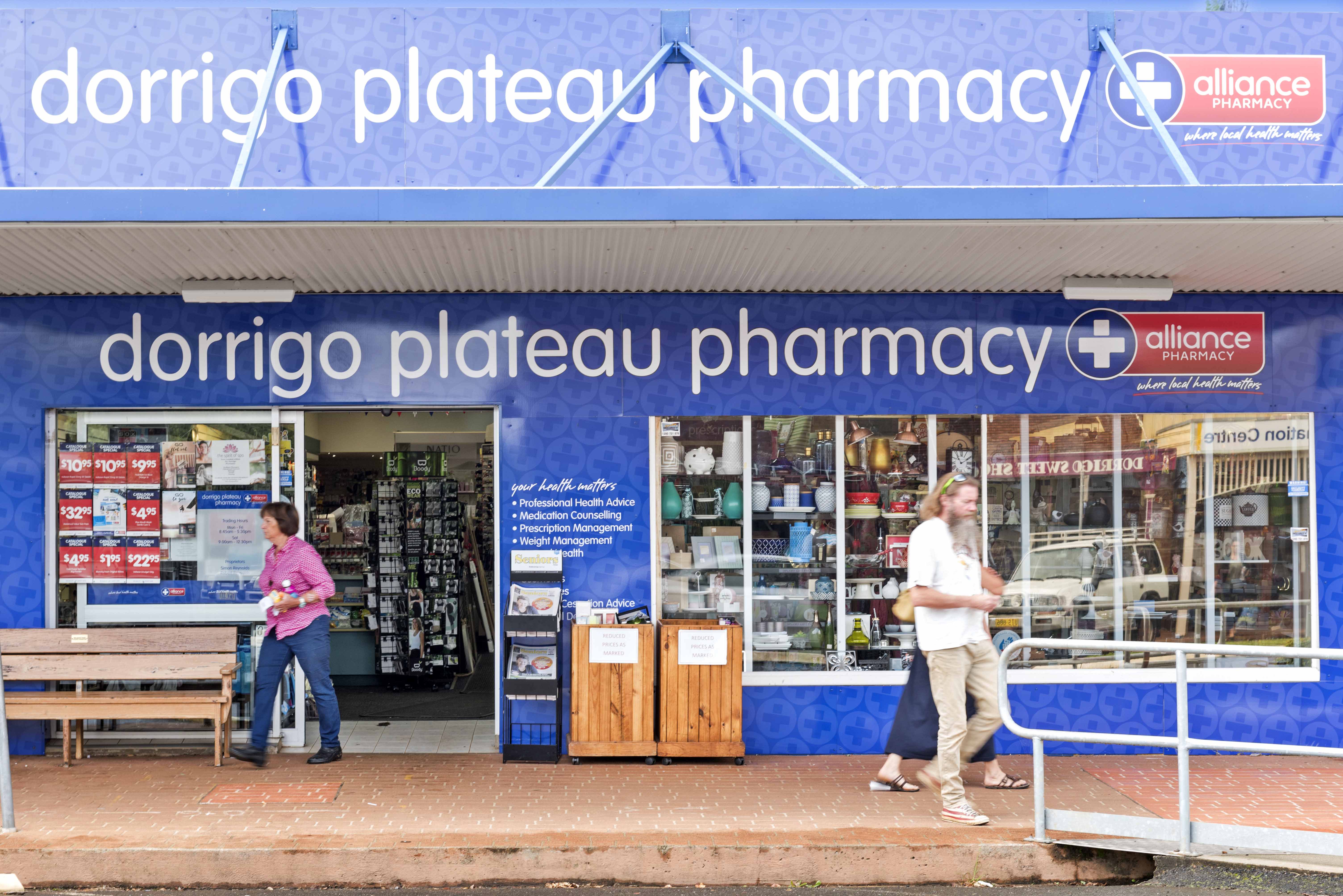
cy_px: 448
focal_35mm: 70
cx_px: 672
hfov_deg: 28.8
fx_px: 2612
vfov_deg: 19.5
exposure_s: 1/40
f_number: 9
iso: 320
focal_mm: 70
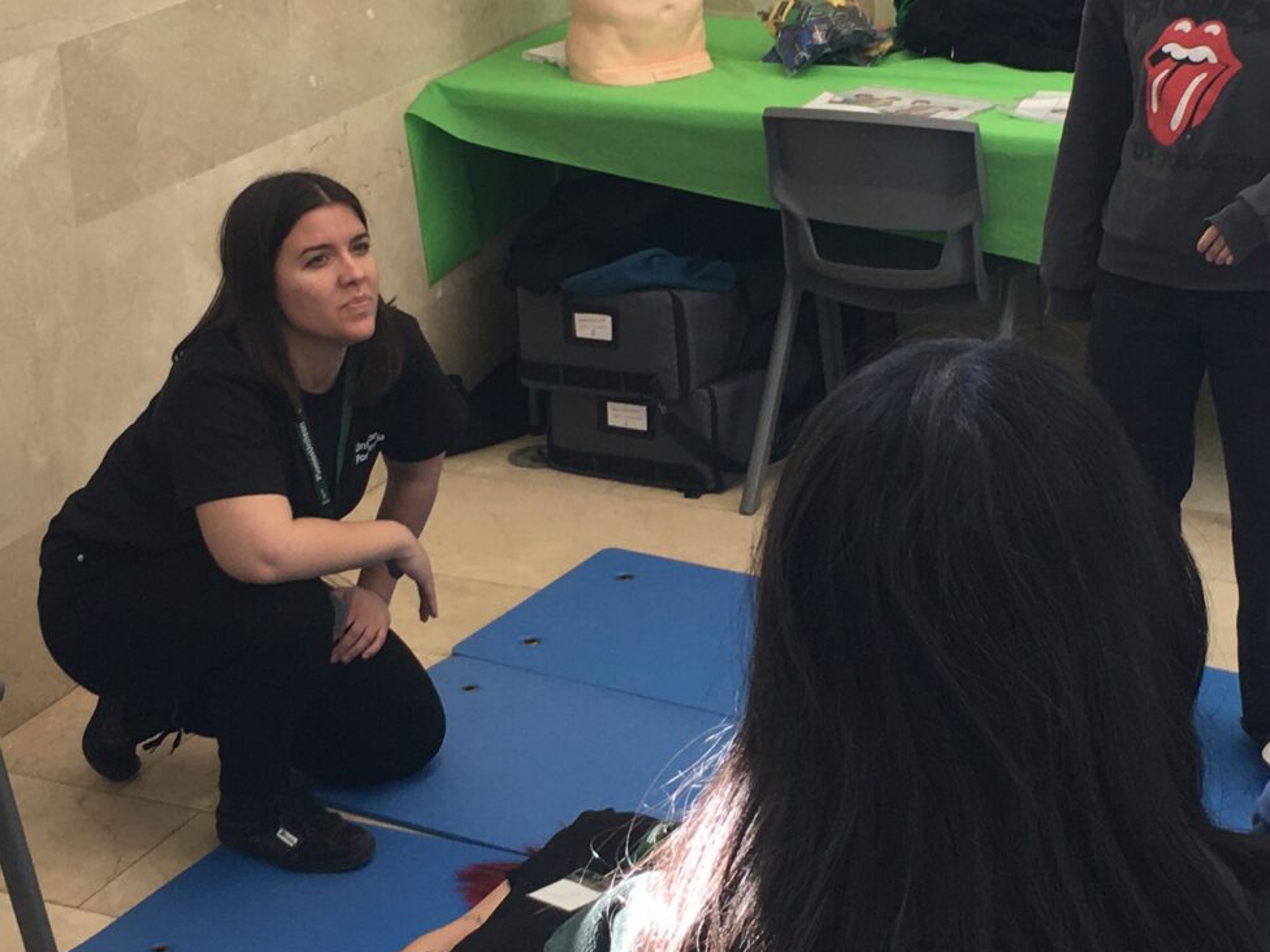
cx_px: 793
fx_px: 2789
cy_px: 291
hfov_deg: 25.6
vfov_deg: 19.3
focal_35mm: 76
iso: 32
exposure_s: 1/100
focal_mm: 4.15
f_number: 2.2
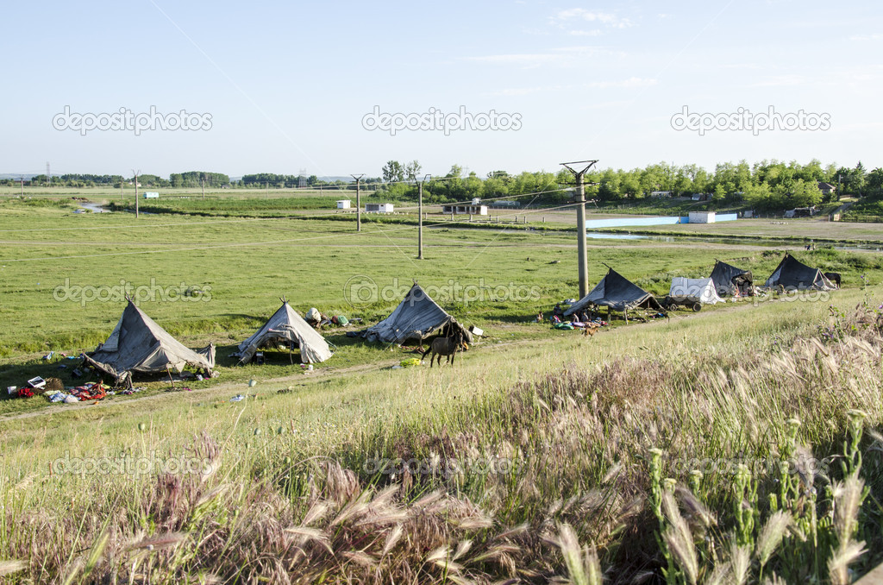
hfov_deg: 53.2
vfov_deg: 36.7
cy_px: 292
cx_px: 442
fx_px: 881
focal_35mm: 36
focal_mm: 24
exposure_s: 1/100
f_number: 11
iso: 160
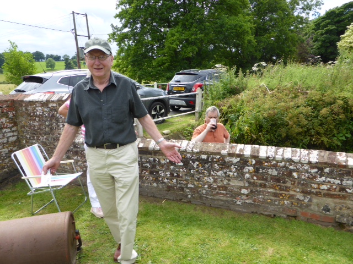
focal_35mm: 25
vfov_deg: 54.9
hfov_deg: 69.4
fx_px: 255
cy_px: 132
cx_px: 176
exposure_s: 1/400
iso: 100
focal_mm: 4.3
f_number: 3.3
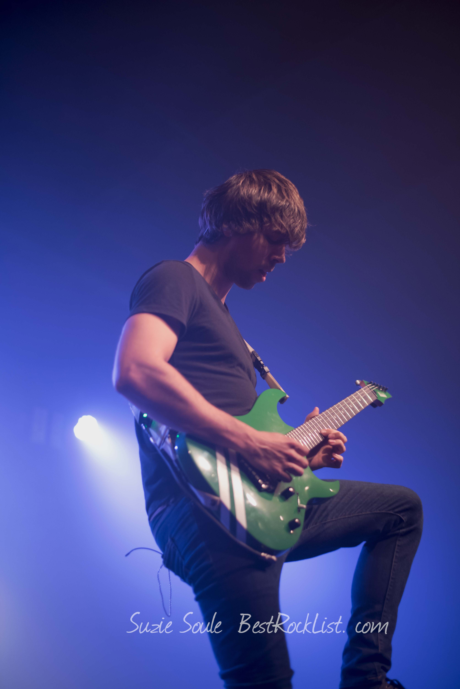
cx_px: 230
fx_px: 957
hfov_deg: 27.0
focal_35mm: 50
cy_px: 344
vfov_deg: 39.6
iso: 1250
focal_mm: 50
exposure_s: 1/60
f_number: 1.8
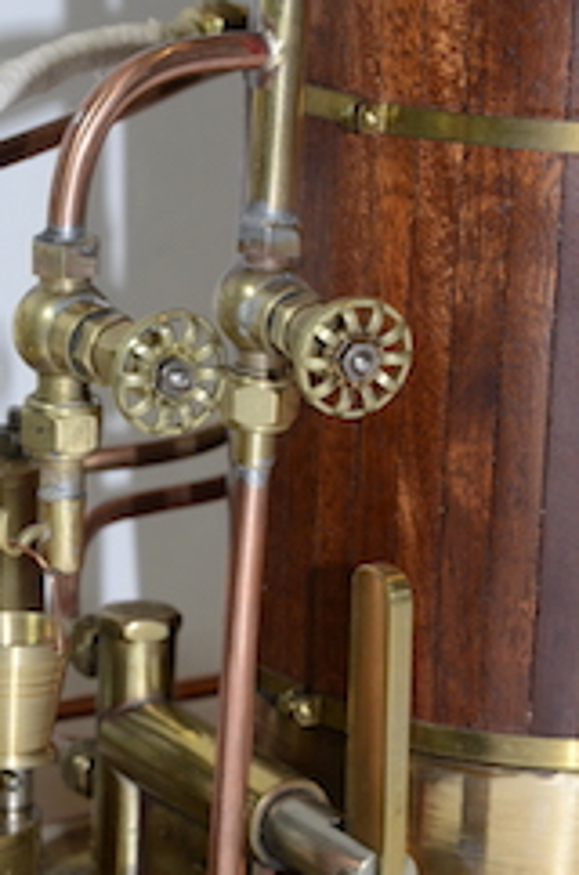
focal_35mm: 202
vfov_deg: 10.2
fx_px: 4901
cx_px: 185
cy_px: 423
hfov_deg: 6.8
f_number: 13
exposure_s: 1/60
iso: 800
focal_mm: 80
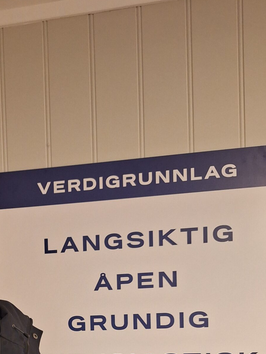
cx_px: 22
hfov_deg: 28.4
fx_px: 502
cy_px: 340
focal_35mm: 49
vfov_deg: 35.7
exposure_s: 1/25
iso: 320
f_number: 1.8
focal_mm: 5.54
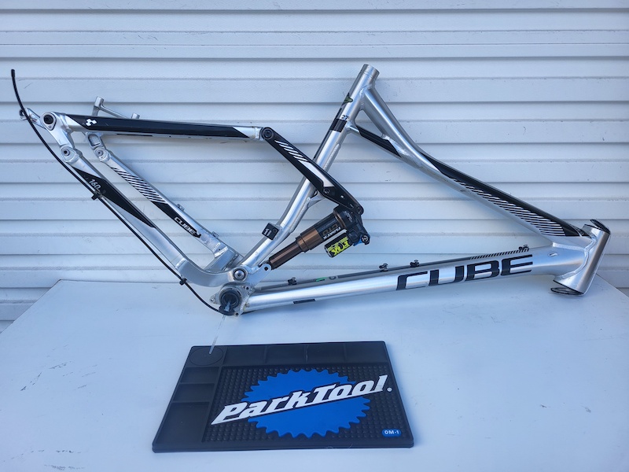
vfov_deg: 53.1
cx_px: 314
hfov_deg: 67.3
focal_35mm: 26
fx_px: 472
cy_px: 236
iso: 40
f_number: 1.8
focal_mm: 5.4
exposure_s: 1/460
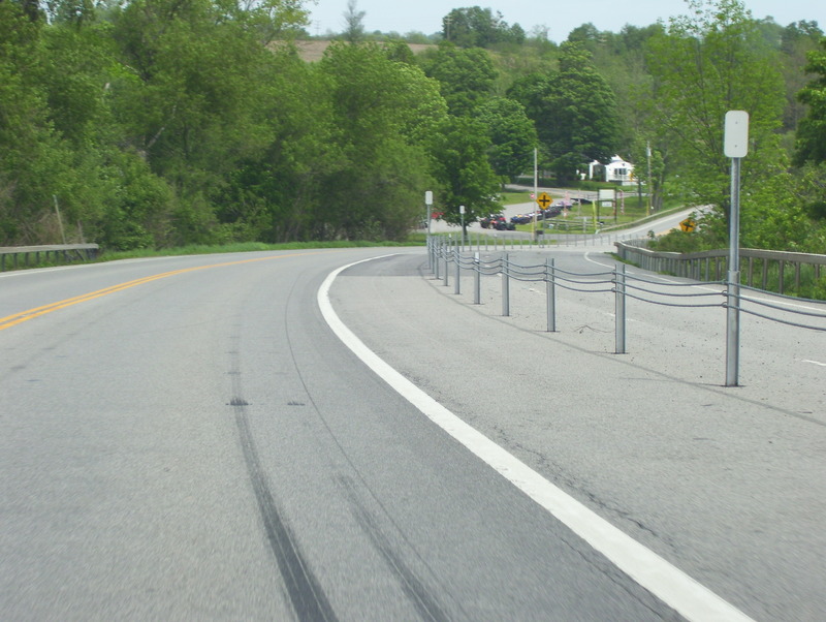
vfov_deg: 13.7
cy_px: 311
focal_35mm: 108
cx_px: 413
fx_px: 2580
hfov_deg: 18.2
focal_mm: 18
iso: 80
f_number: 4.6
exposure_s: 1/400
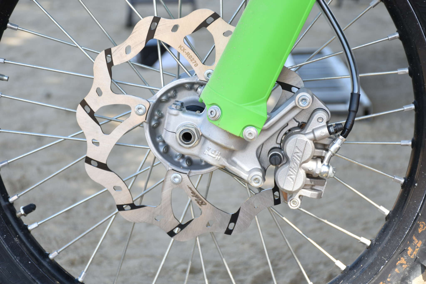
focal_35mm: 93
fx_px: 1100
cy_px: 142
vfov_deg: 14.7
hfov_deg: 21.9
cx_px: 213
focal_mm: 62
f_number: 5
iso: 100
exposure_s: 1/125
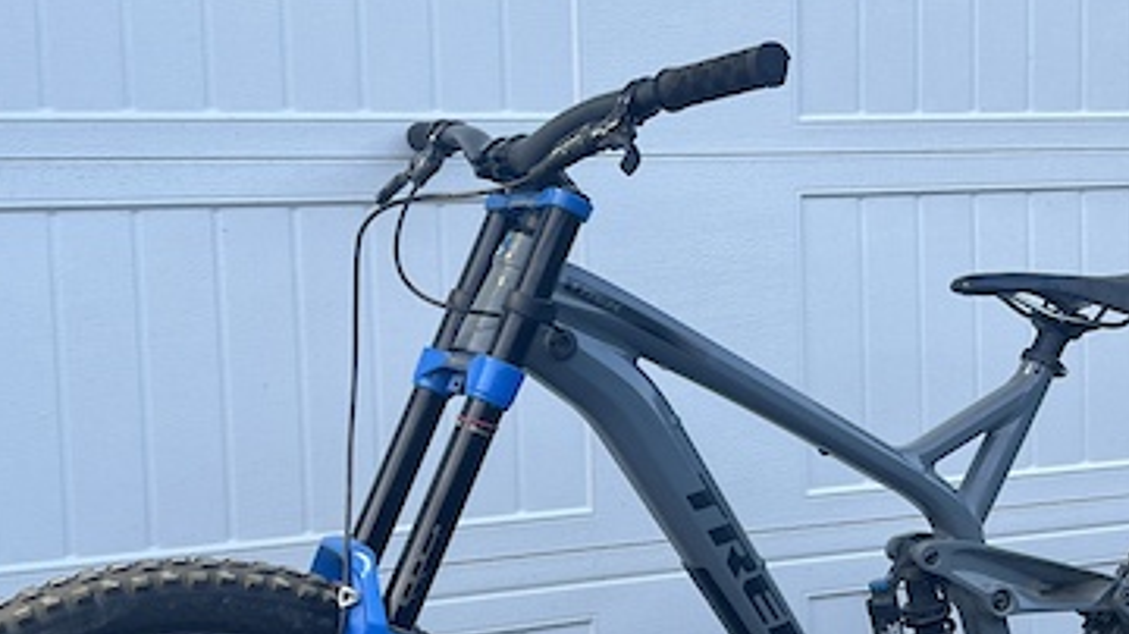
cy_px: 358
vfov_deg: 19.1
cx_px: 624
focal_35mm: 63
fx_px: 1885
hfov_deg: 33.3
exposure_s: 1/120
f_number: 1.5
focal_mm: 5.7
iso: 100
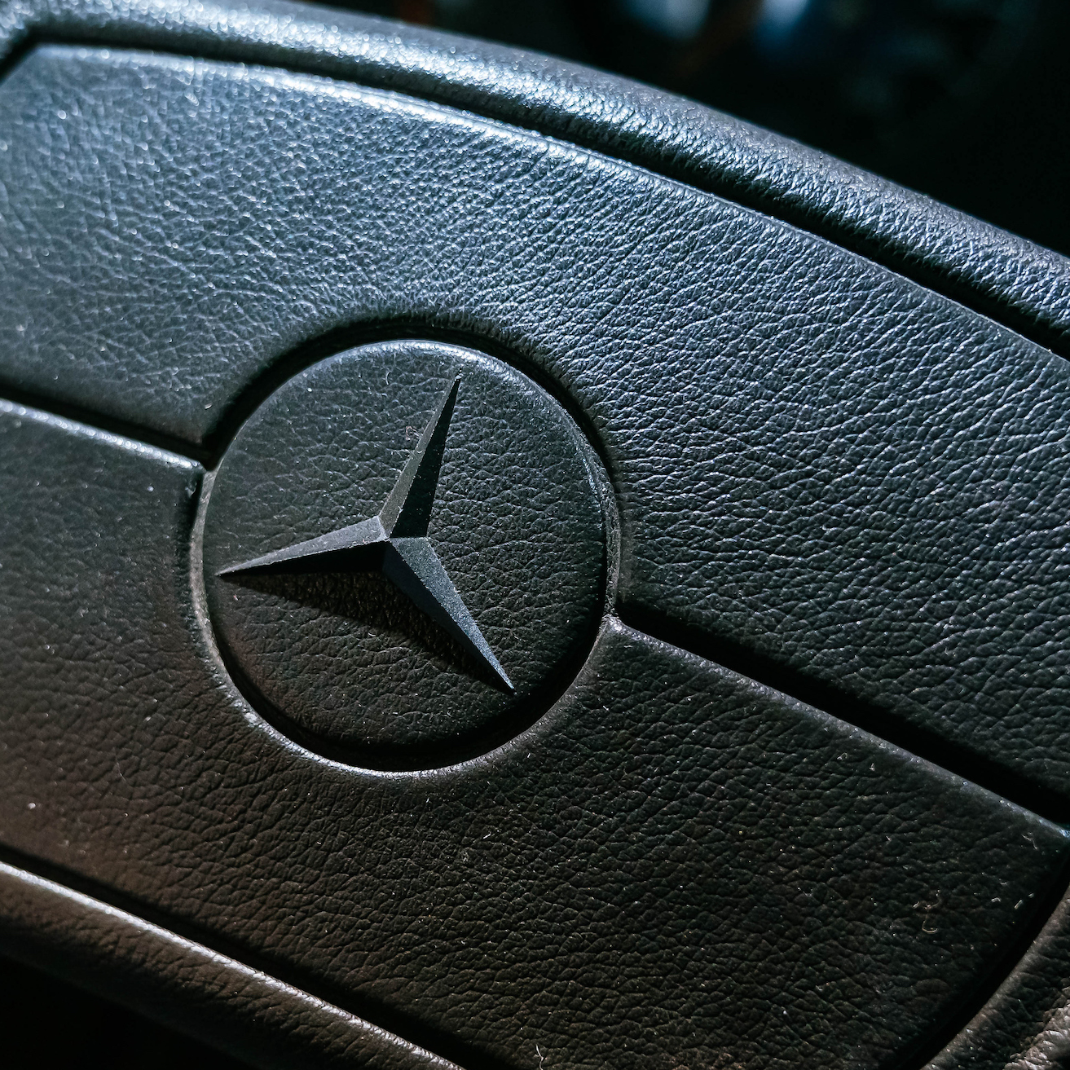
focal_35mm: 55
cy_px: 555
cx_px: 468
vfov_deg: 31.1
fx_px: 1923
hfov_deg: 31.1
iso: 2500
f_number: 3.5
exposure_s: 1/200
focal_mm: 34
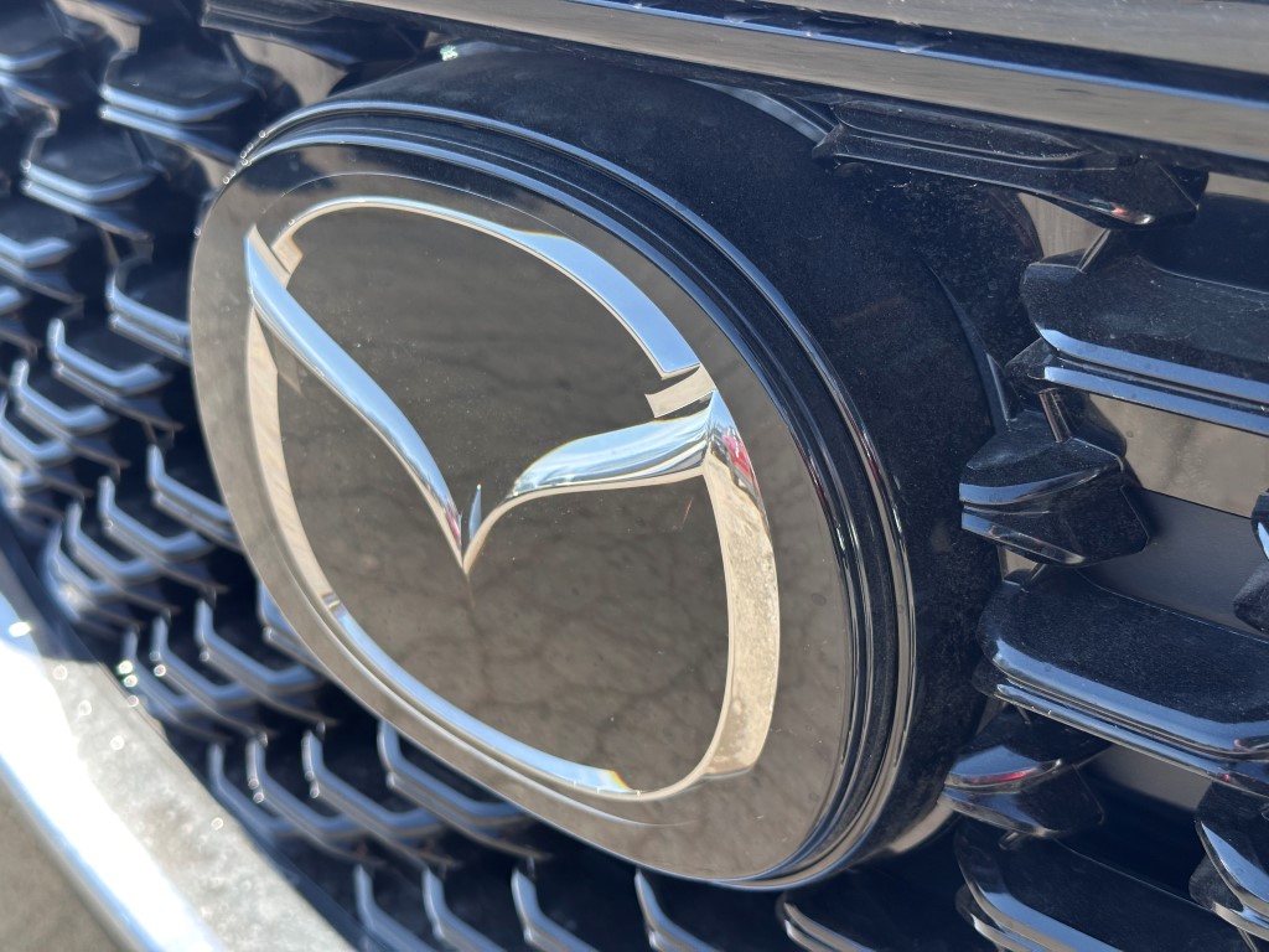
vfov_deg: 30.3
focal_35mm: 48
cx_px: 634
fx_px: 1760
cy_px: 476
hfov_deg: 39.7
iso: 64
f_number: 1.78
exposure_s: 1/694
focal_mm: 6.86
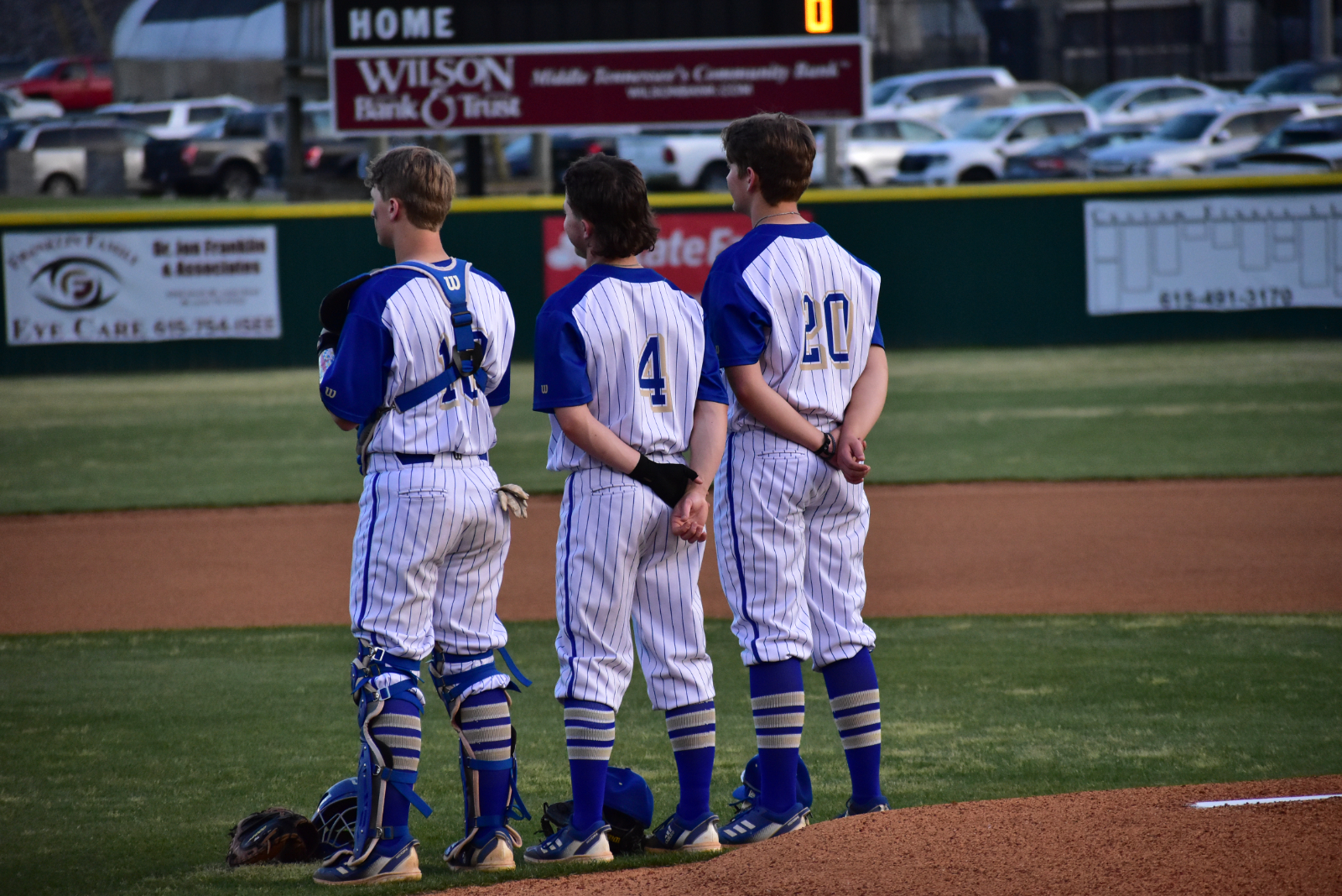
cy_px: 448
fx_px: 10068
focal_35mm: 270
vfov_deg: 5.1
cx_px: 671
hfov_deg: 7.6
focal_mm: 180
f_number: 5.6
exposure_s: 1/1000
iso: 2000
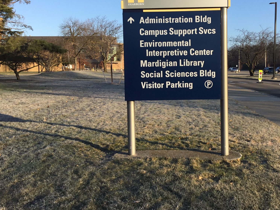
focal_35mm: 42
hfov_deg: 44.5
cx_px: 170
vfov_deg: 34.2
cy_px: 85
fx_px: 340
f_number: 2.4
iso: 25
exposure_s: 1/612
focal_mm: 3.3
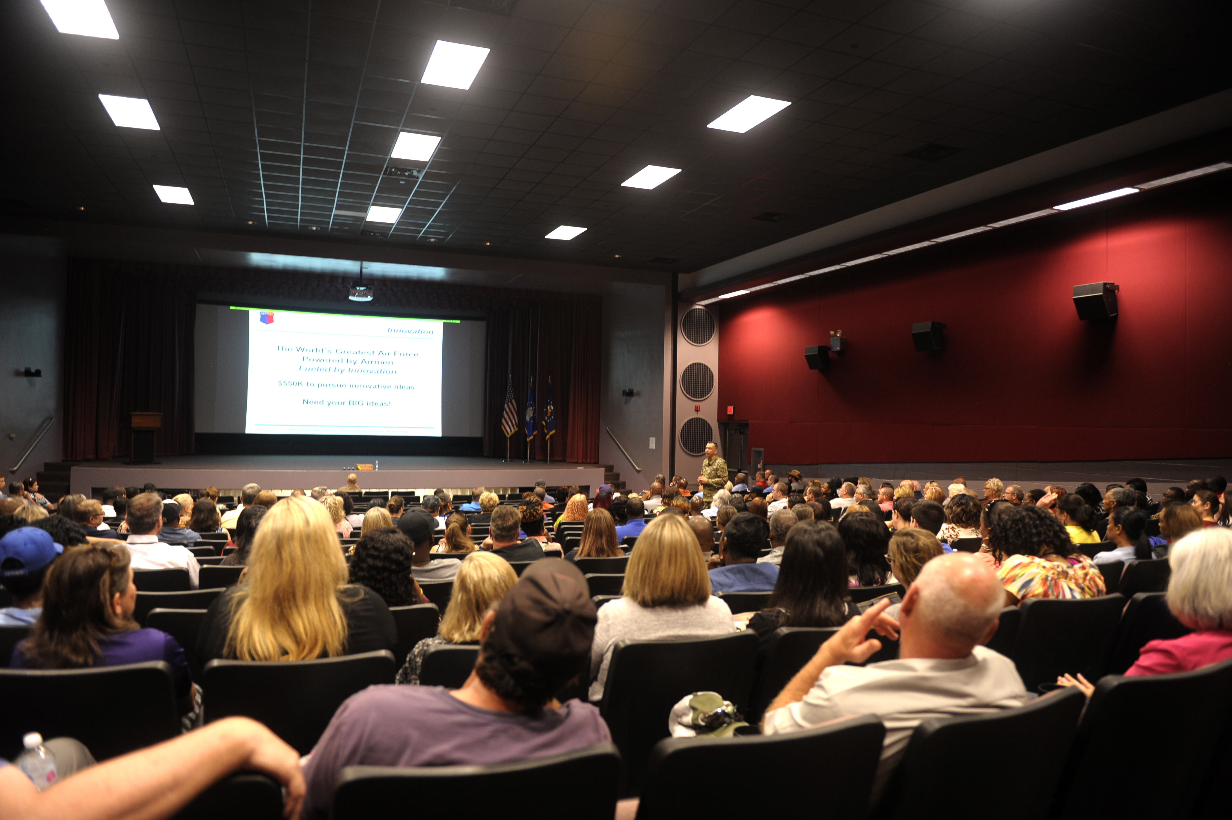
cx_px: 616
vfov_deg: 53.1
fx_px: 821
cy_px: 410
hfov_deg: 73.8
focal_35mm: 24
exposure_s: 1/30
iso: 800
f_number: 2.8
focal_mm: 24
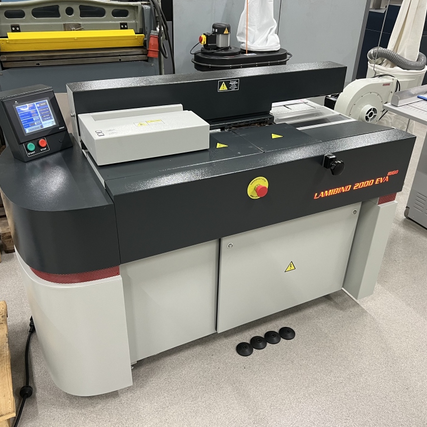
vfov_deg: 52.5
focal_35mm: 31
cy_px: 212
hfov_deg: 52.5
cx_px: 224
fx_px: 433
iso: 100
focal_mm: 5.7
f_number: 1.5
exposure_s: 1/50
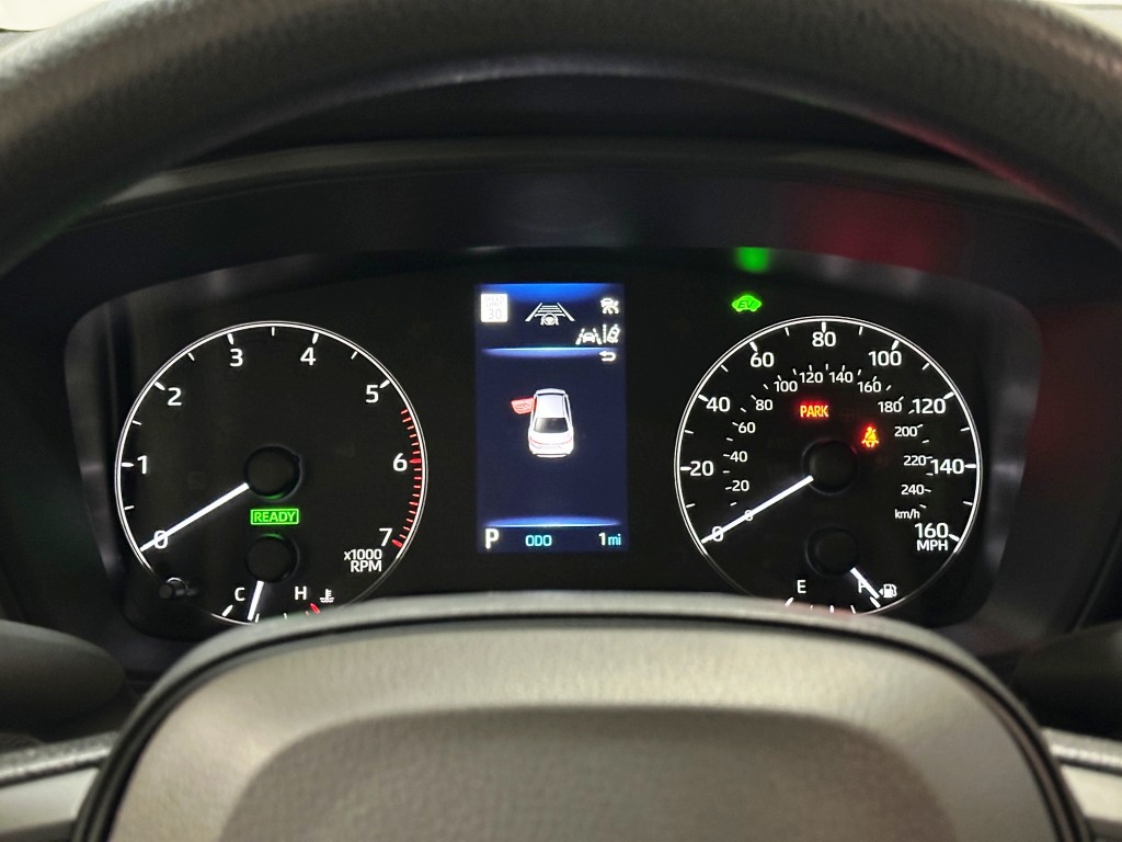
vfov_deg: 30.3
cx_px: 561
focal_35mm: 48
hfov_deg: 39.7
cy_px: 421
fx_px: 1556
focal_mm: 6.86
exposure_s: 1/24
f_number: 1.78
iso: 640
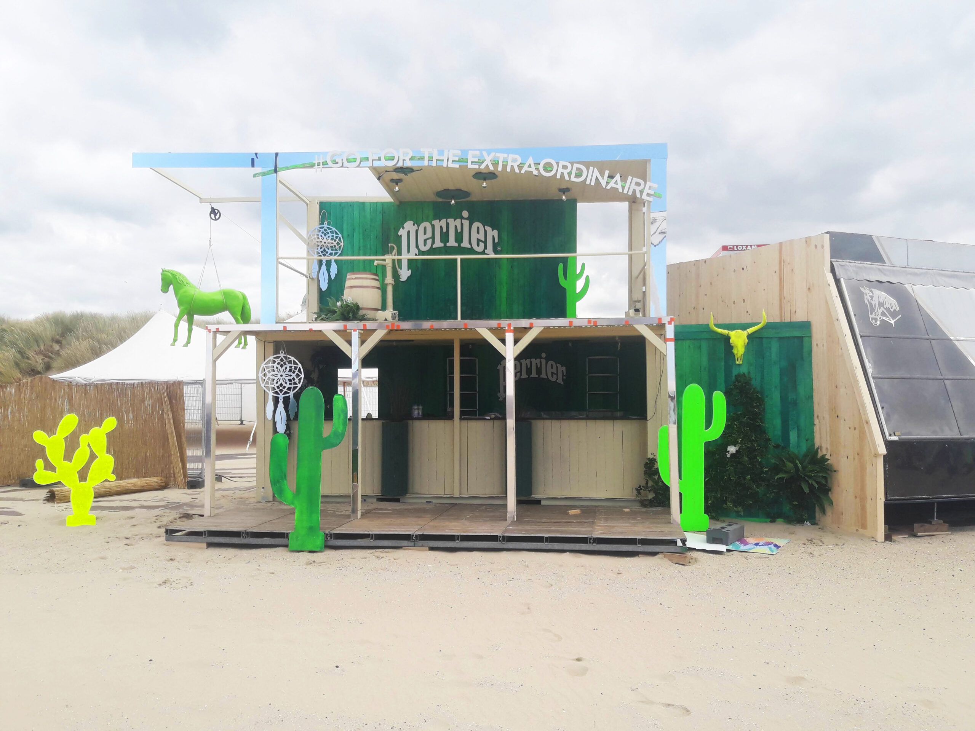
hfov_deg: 63.4
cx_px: 488
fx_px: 789
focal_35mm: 28
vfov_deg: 49.7
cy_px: 366
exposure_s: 1/1016
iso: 40
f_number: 1.9
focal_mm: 3.7
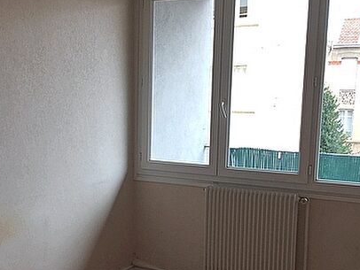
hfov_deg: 38.1
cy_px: 180
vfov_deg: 28.9
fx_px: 520
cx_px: 154
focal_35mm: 50
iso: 32
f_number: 2.2
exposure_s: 1/120
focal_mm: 4.15
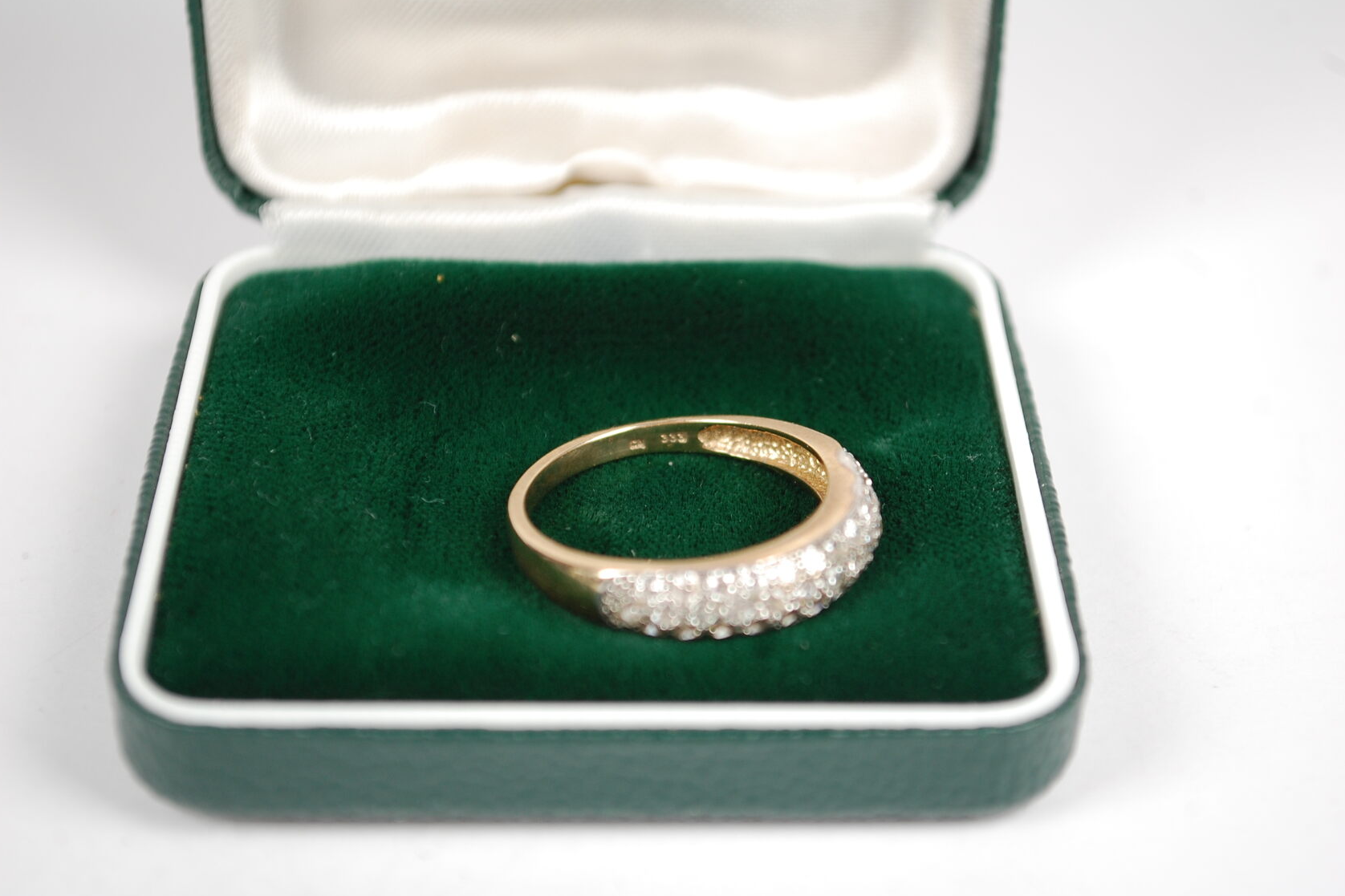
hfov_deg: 26.7
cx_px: 672
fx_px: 2839
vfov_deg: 17.9
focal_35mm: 76
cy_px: 449
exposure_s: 1/125
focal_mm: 50
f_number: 5.6
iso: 320
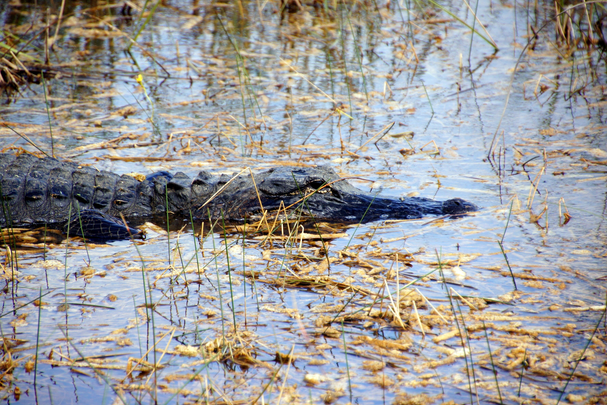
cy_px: 203
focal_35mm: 377
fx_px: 6356
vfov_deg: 3.6
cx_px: 302
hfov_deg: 5.5
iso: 200
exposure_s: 1/400
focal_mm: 250
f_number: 6.3
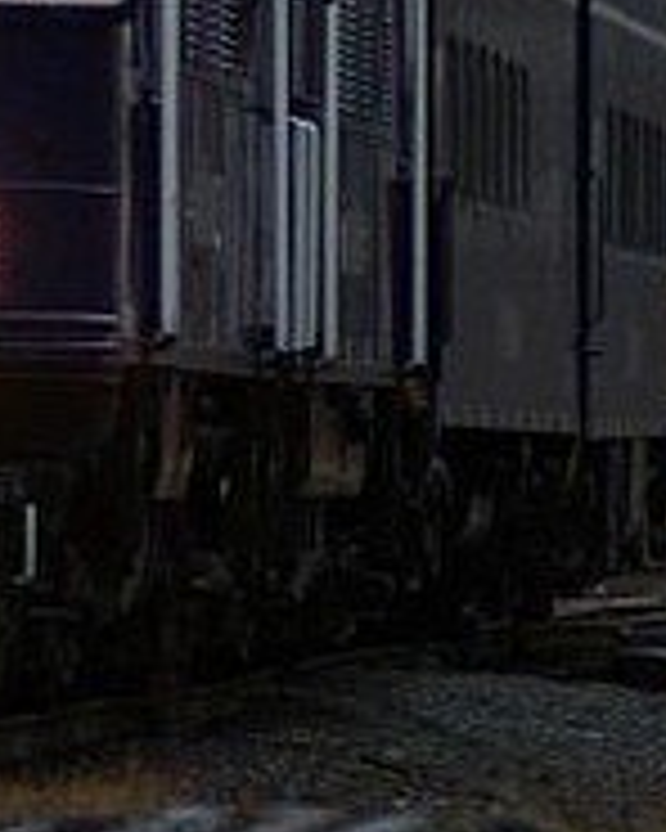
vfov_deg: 1.7
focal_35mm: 1163
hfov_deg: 1.3
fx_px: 28655
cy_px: -133
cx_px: -864
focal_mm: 180
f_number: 4.5
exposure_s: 1/320
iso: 250
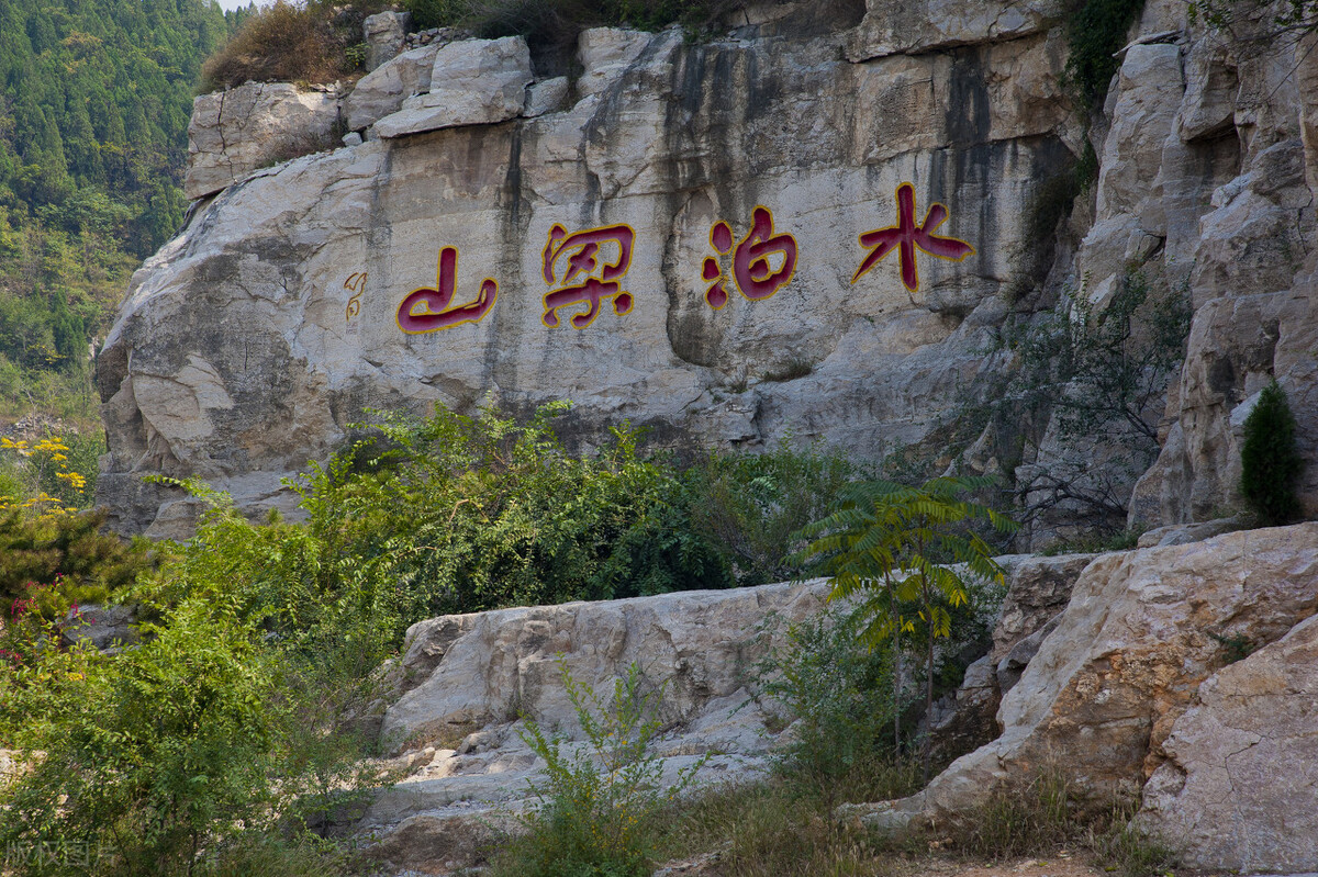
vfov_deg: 11.4
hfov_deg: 17.1
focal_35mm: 120
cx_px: 659
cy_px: 438
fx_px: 4391
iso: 200
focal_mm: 120
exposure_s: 1/200
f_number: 11
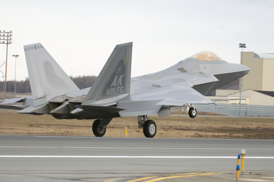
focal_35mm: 300
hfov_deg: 6.9
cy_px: 91
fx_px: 2281
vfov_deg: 4.6
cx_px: 137
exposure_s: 1/1000
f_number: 4
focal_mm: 200
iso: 200
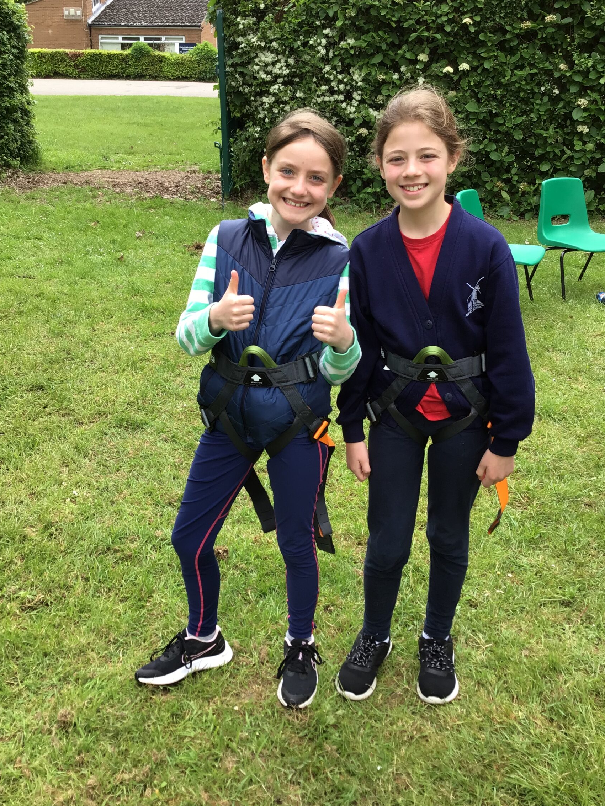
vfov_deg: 52.5
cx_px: 287
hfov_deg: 40.7
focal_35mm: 35
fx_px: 815
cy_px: 364
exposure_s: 1/125
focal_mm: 3.3
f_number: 2.4
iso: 25
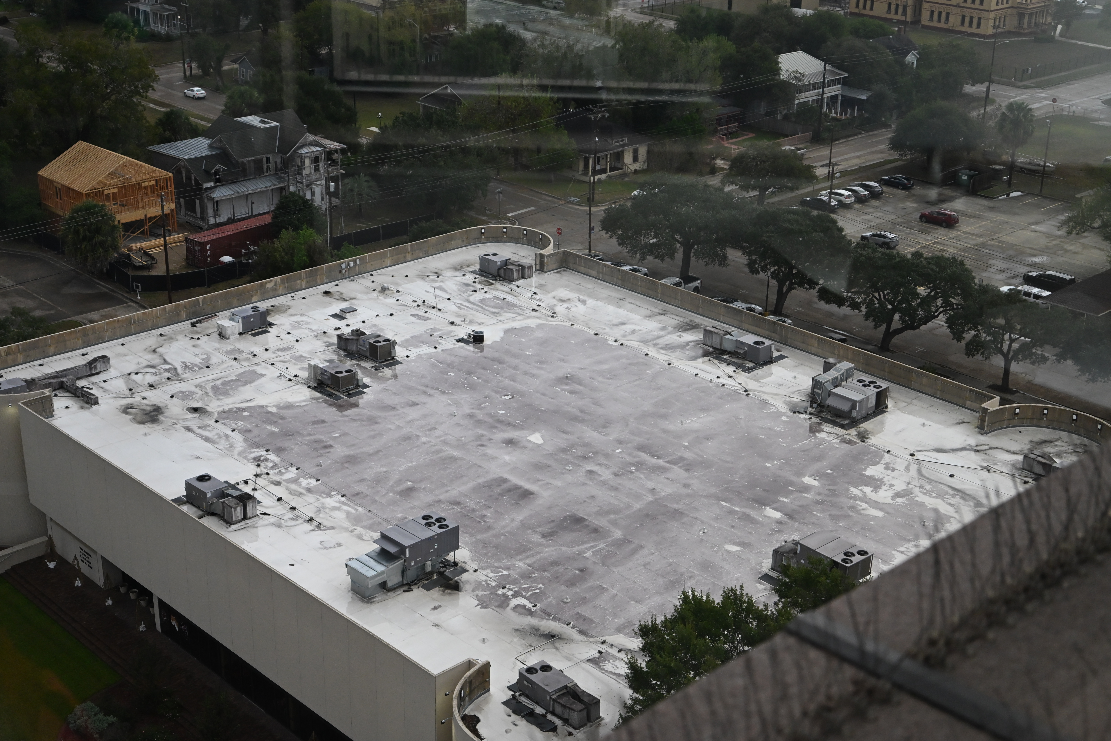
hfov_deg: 39.6
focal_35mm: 50
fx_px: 1543
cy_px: 370
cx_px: 556
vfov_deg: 27.0
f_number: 6.3
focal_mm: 50
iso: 2500
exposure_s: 1/200
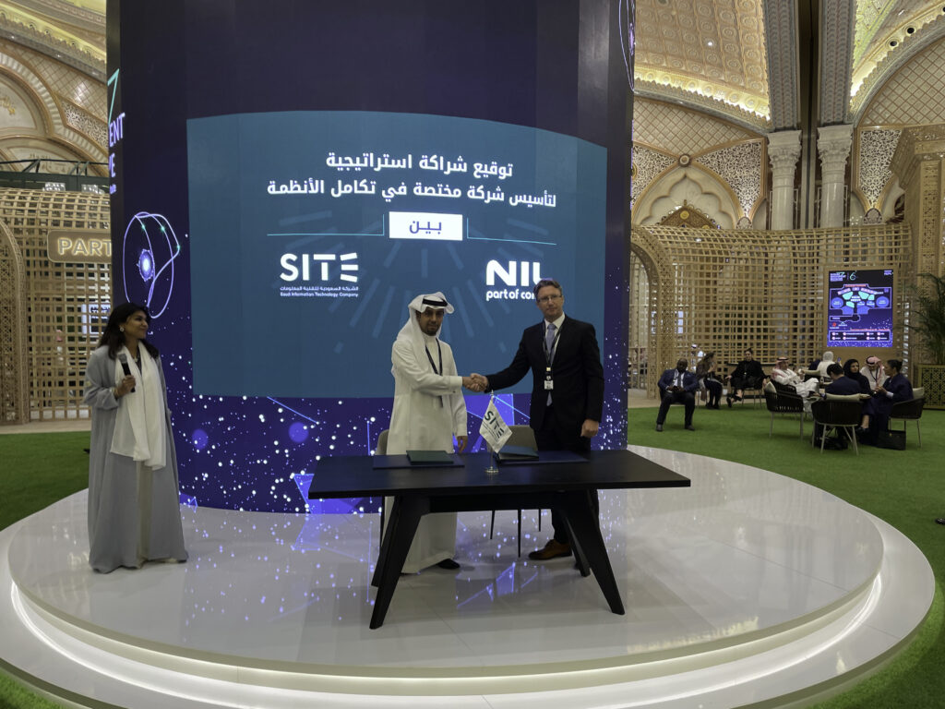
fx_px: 710
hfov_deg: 67.3
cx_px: 472
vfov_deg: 53.1
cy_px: 354
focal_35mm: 26
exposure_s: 1/60
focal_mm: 4.2
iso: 80
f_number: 1.6
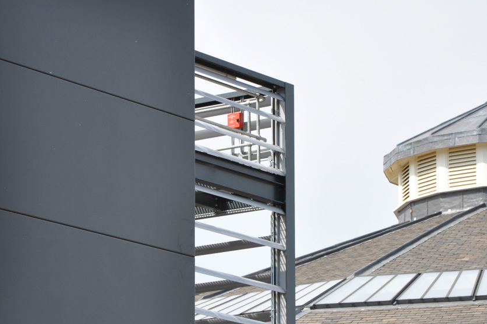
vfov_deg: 6.8
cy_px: 212
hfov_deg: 10.1
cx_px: 279
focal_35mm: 203
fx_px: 2742
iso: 200
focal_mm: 75
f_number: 5.3
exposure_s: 1/500
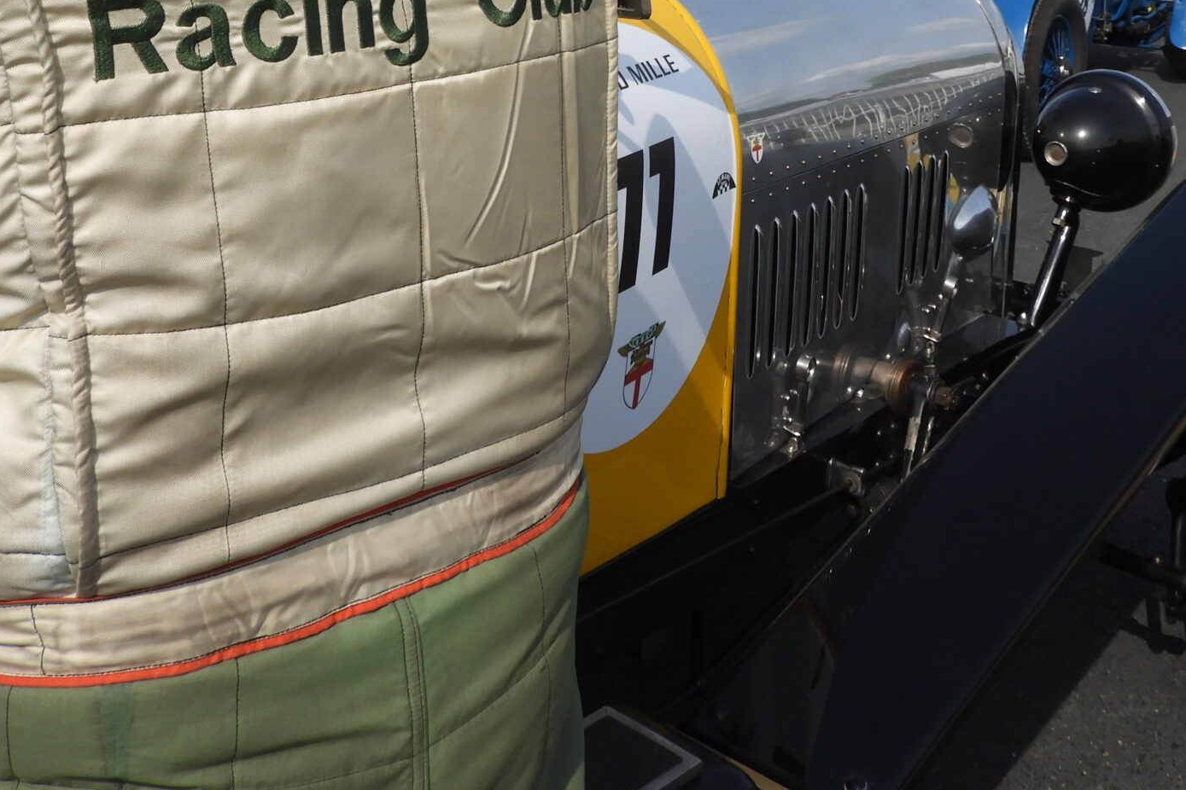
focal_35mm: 46
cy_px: 11
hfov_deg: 42.7
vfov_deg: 27.6
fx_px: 1515
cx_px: 625
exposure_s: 1/2000
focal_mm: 4.3
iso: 100
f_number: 3.3
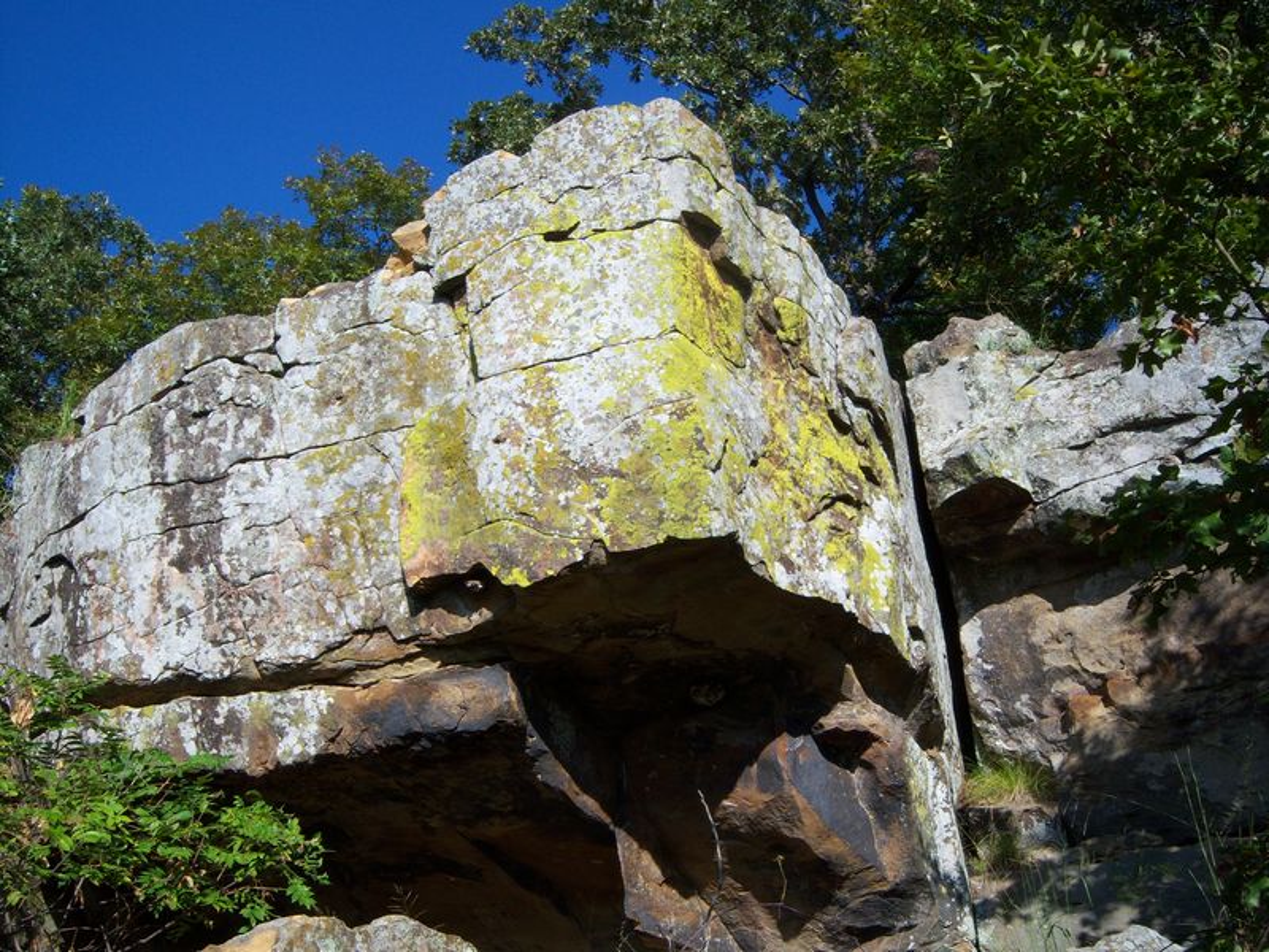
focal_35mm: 36
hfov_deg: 51.4
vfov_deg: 39.7
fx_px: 1320
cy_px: 476
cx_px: 634
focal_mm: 7.5
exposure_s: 1/400
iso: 80
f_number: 4.8
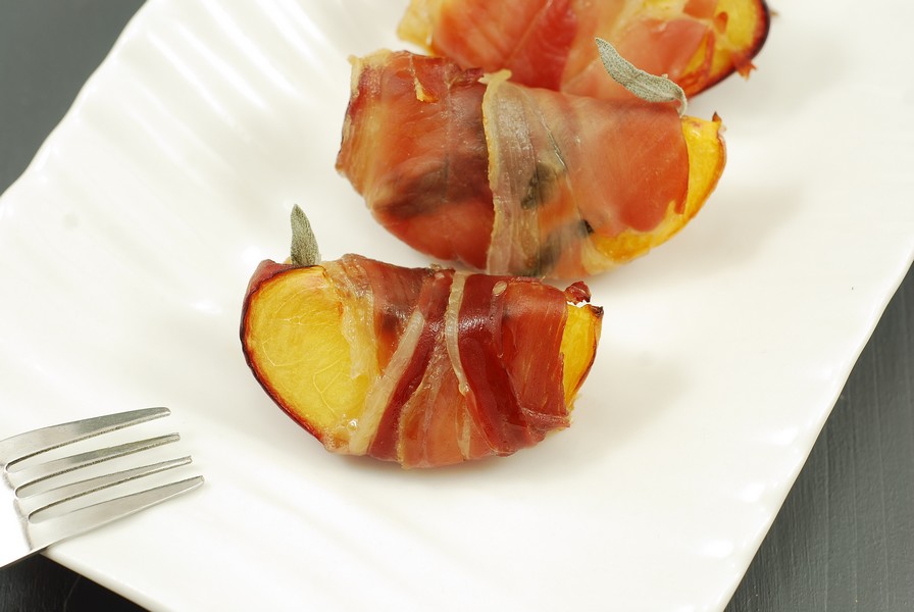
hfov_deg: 27.0
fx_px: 1907
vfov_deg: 18.2
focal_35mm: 75
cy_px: 306
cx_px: 457
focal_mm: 50
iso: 100
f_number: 5.6
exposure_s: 1/6
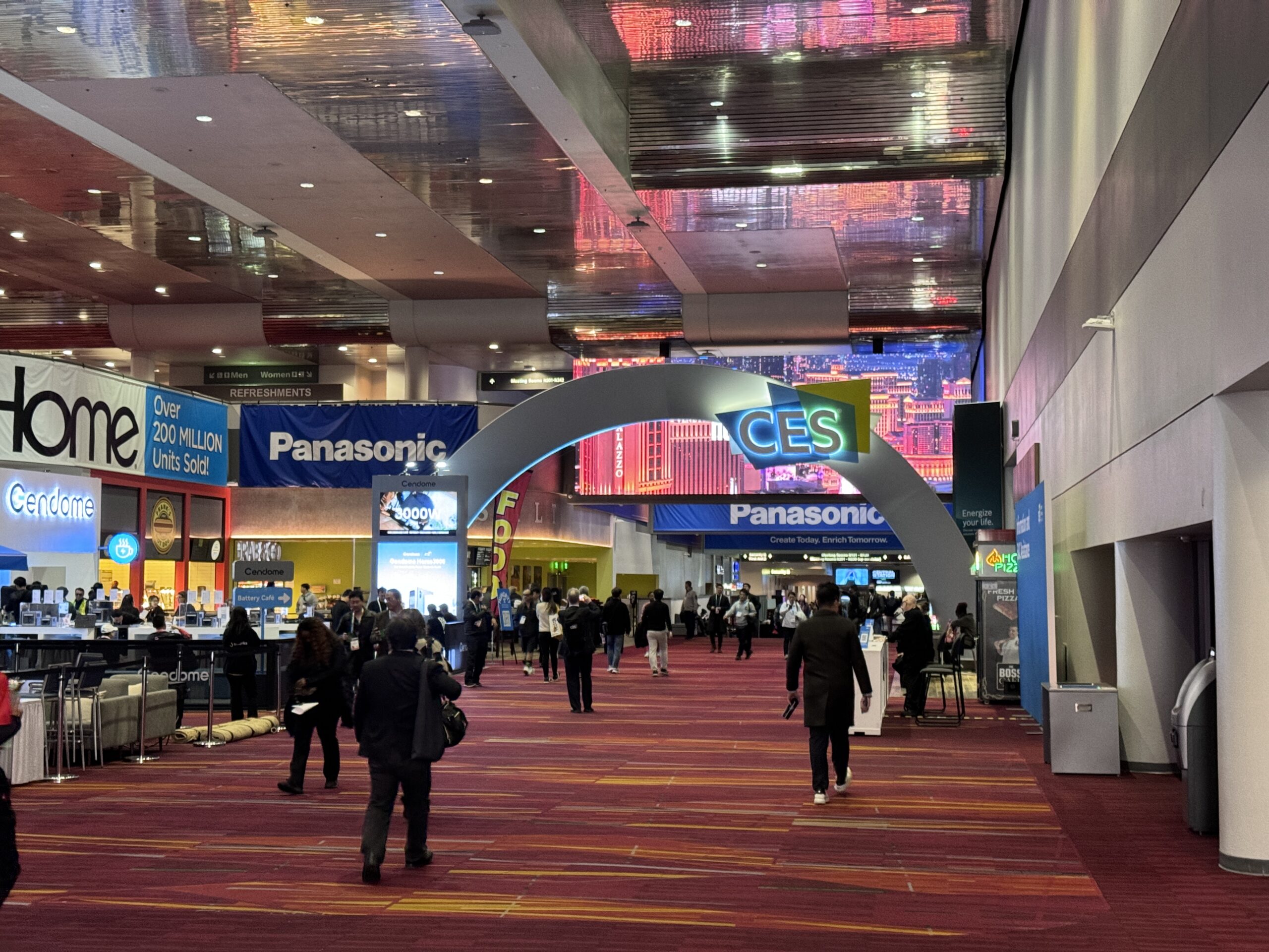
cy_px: 476
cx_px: 634
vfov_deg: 30.3
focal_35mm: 48
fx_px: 1760
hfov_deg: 39.7
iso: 320
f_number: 1.78
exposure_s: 1/40
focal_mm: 6.86
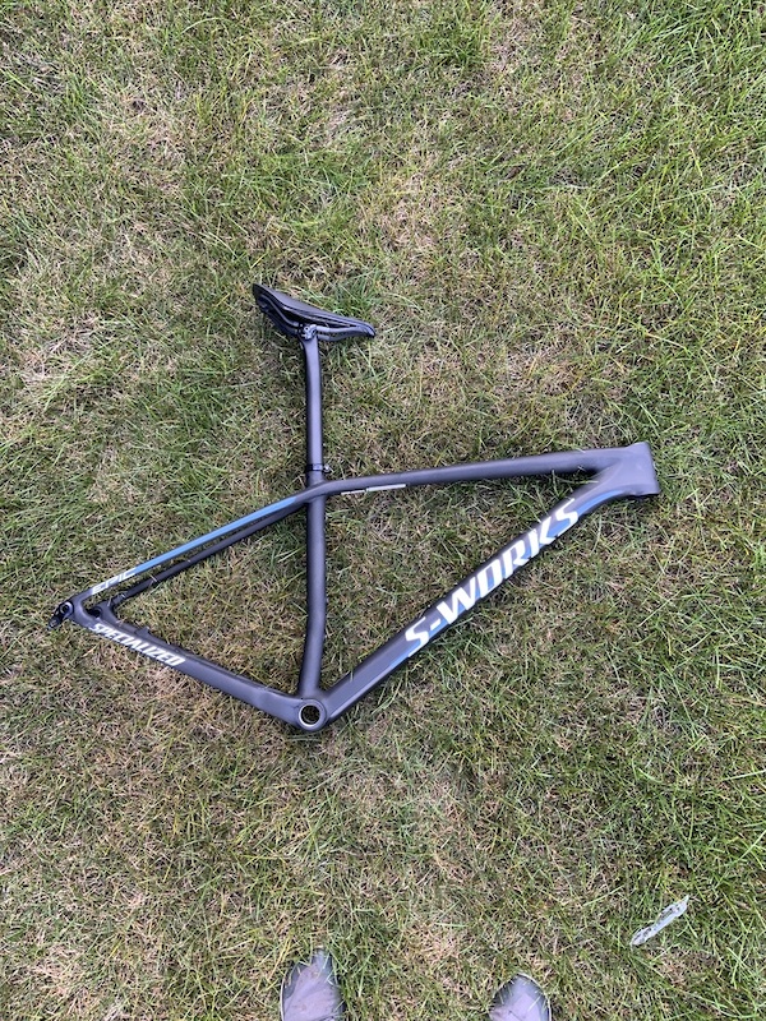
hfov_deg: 48.2
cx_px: 383
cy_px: 510
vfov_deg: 61.7
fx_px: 856
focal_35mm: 29
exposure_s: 1/122
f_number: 1.8
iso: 32
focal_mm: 3
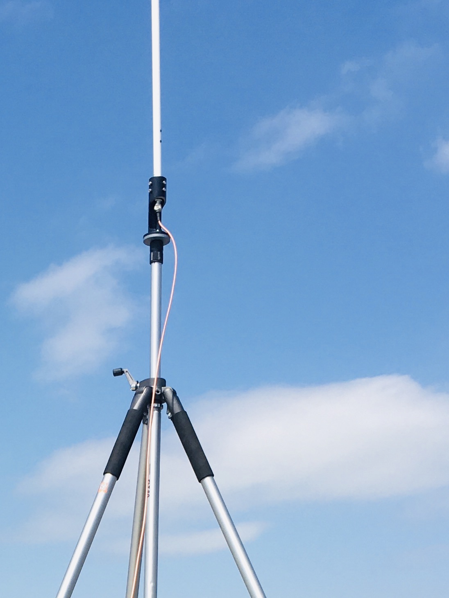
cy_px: 765
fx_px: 1384
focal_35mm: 80
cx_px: -10
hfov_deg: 17.9
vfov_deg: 22.1
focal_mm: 4.15
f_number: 2.2
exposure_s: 1/1672
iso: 25
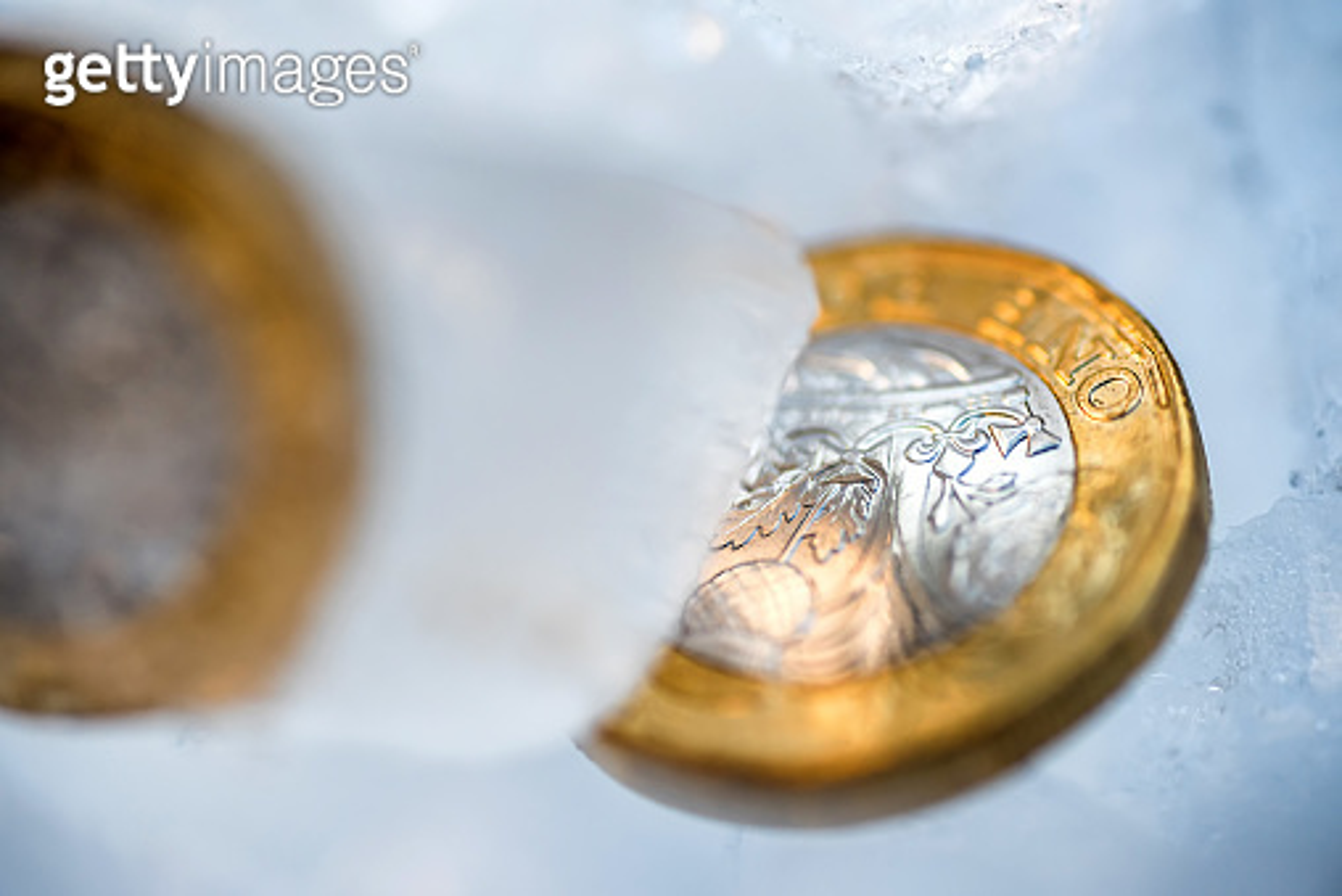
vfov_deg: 15.2
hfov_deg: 22.6
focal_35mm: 90
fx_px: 3356
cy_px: 448
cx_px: 671
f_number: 8
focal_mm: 90
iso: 400
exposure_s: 1/800
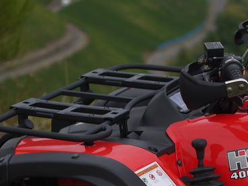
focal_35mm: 165
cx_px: 221
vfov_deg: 9.0
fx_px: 1183
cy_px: 162
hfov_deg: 11.9
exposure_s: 1/2000
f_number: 2.5
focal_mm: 45
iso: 100
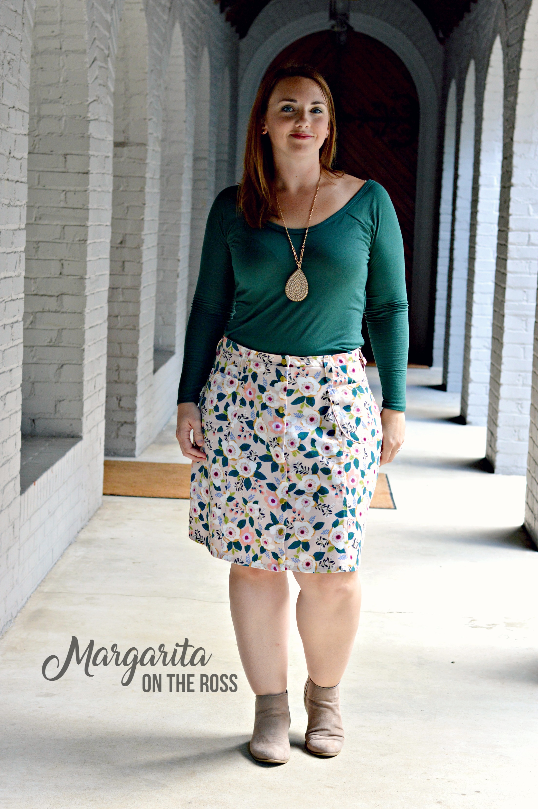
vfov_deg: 27.0
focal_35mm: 75
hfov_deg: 18.1
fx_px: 1684
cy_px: 404
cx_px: 269
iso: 400
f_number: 4.5
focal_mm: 50
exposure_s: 1/80
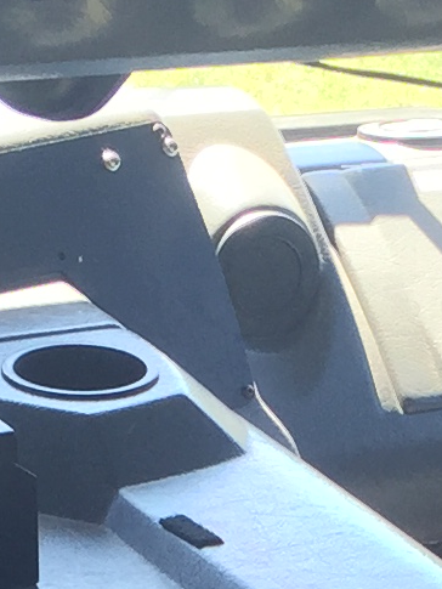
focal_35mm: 195
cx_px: 545
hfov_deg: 7.5
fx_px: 3318
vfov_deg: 9.3
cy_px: 1324
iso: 32
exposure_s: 1/60
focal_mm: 4.15
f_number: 2.2
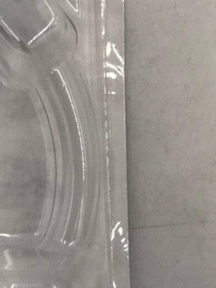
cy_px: 151
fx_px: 607
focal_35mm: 73
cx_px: 64
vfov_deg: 26.7
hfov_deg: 20.1
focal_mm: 3.99
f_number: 1.8
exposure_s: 1/120
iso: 40
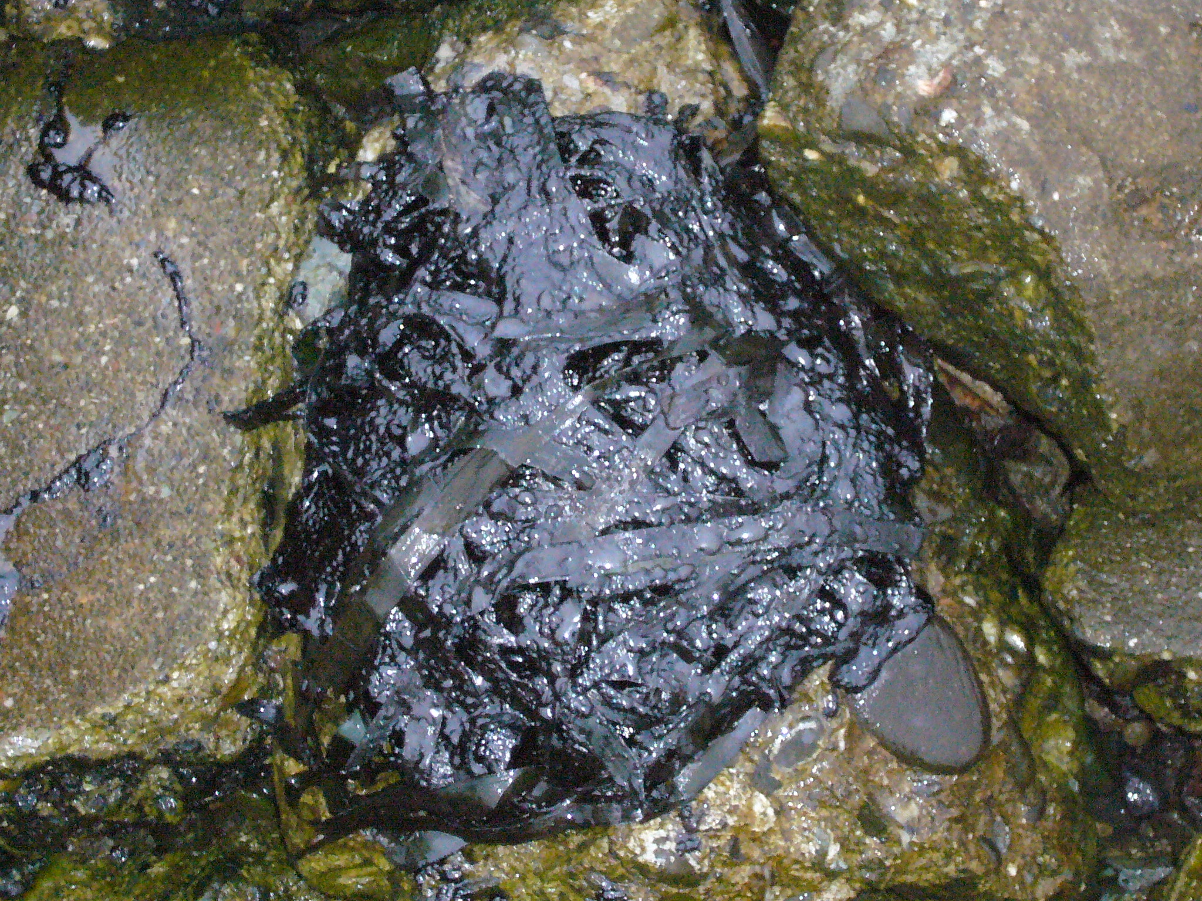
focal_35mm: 142
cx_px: 601
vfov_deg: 10.4
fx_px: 4931
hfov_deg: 13.9
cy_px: 450
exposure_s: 1/30
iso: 400
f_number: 5.6
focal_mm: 16.8
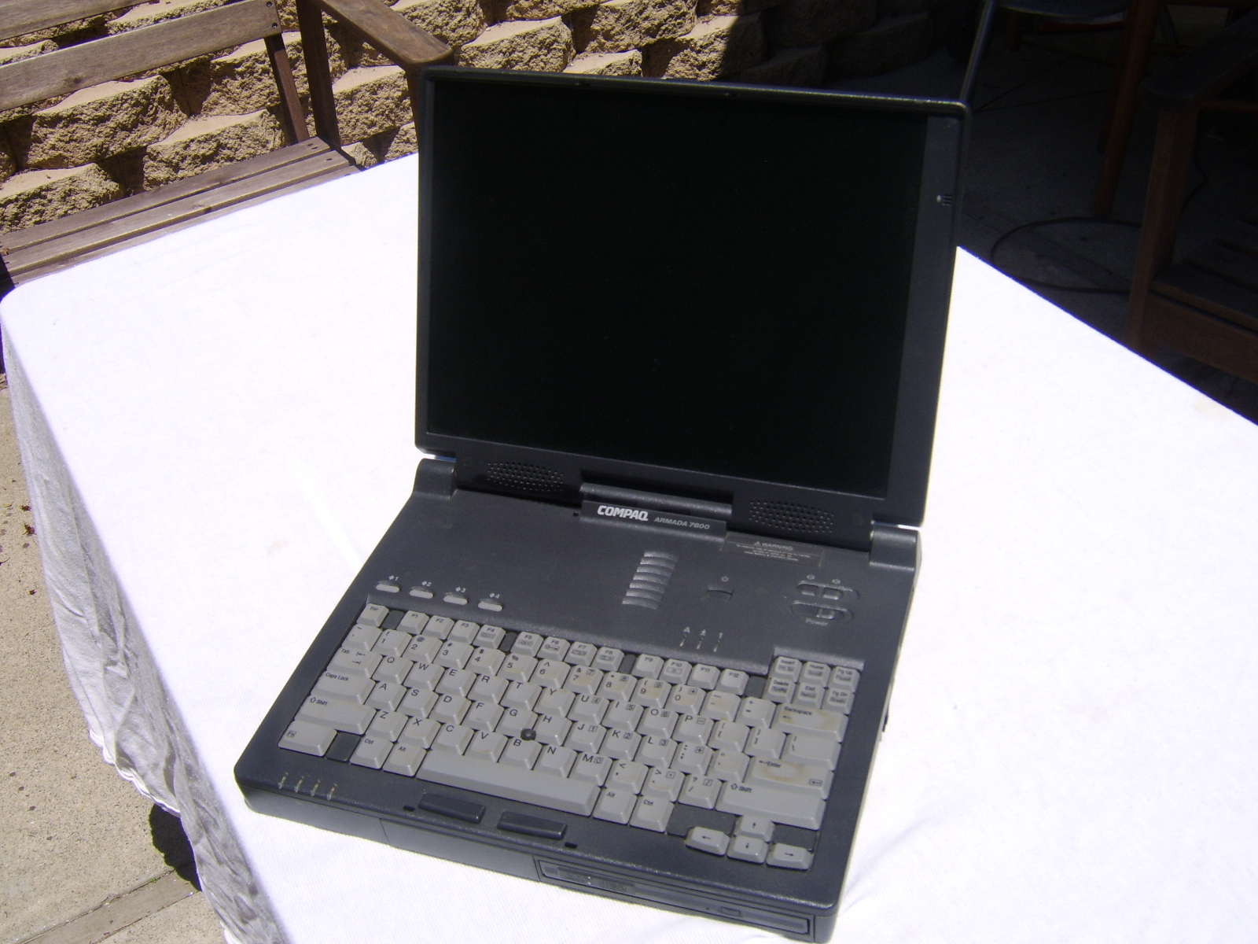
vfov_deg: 45.4
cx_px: 629
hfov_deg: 58.4
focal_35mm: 31
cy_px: 472
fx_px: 1127
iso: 71
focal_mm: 8.13
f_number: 6.7
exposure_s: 1/706
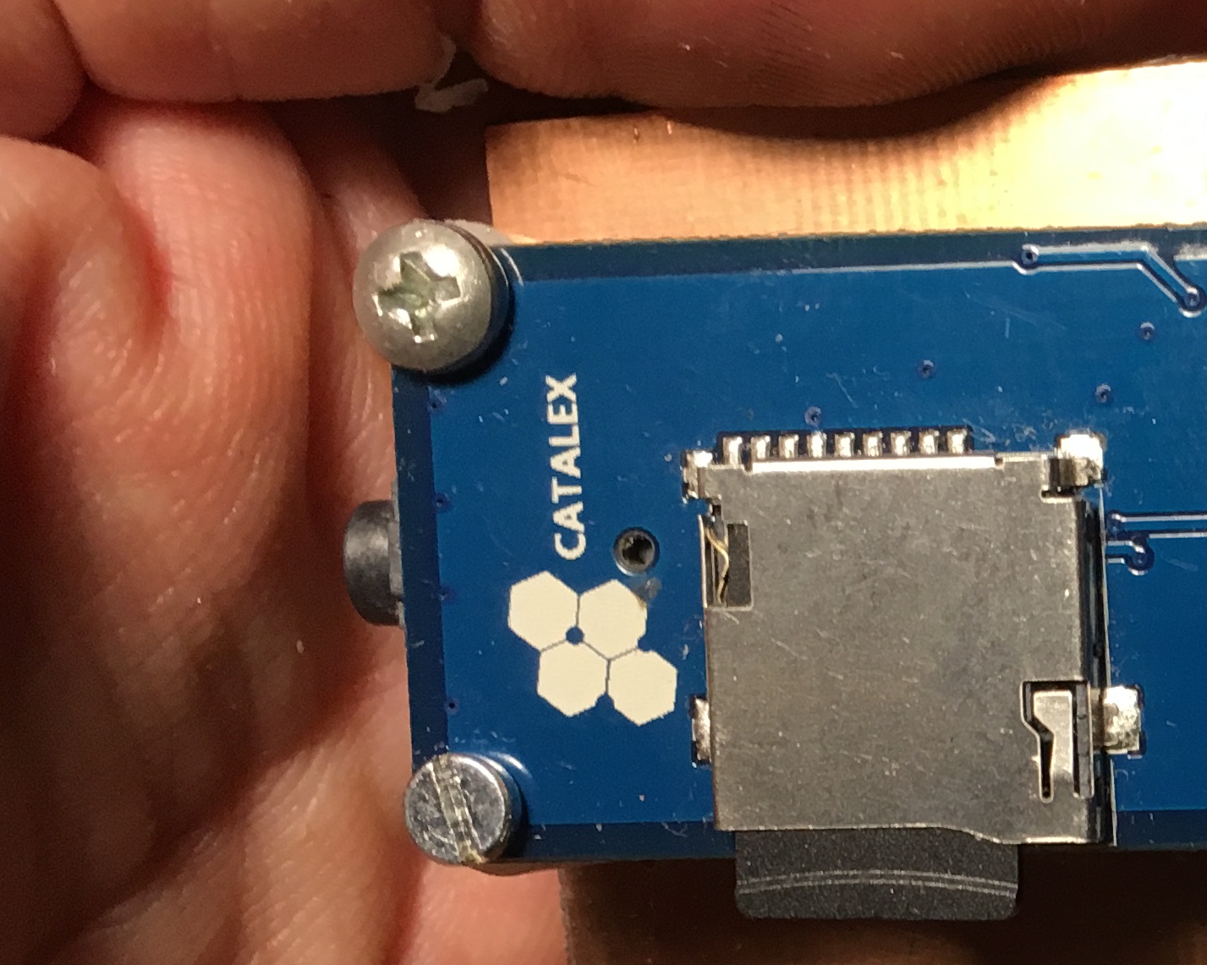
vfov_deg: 18.9
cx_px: 1649
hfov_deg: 21.2
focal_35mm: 80
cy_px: 859
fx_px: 2857
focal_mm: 4.15
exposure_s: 1/30
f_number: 2.2
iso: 32
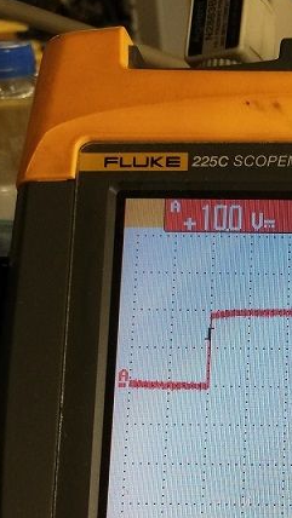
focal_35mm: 53
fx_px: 729
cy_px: 403
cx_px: 351
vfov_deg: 37.9
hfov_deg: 21.1
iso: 200
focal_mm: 3.81
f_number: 2.2
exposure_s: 1/50
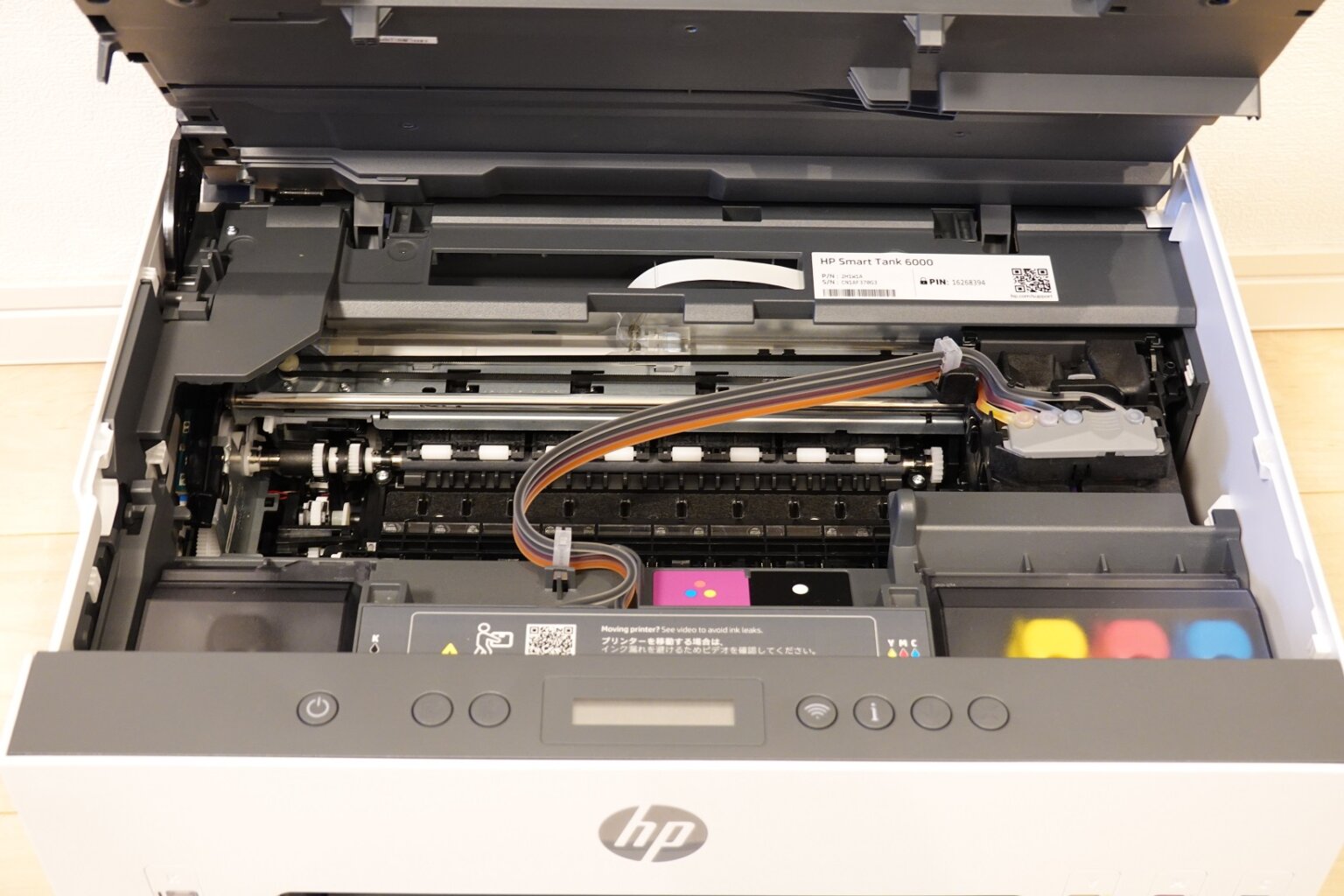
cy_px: 448
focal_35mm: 49
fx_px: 1829
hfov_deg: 40.3
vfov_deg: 27.5
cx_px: 672
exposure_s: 1/13
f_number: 4
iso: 800
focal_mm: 18.63
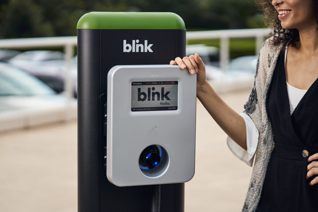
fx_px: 857
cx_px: 159
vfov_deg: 14.1
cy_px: 106
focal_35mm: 97
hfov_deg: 21.0
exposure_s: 1/4000
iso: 400
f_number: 2.8
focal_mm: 97
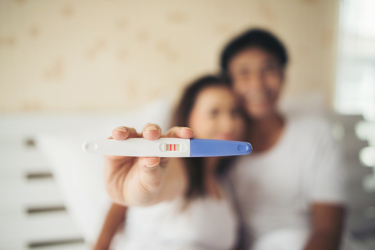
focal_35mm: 28
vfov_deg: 46.4
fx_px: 292
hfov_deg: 65.5
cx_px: 188
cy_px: 125
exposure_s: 1/800
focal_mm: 28
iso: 400
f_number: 1.8
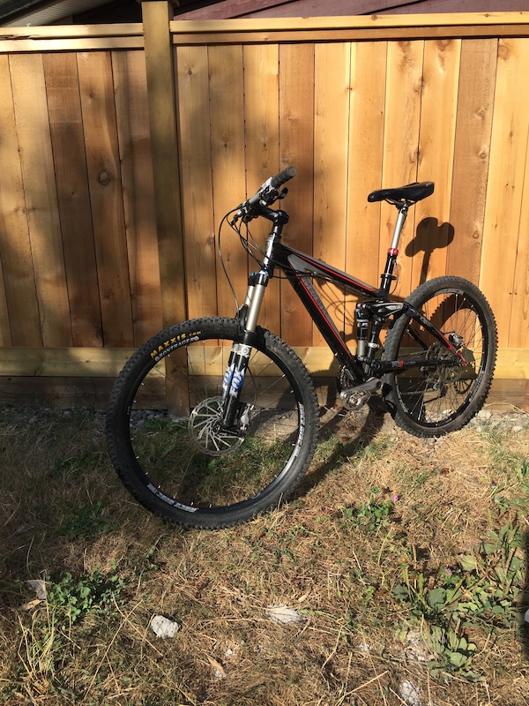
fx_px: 591
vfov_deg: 61.7
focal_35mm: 29
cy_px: 353
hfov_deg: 48.2
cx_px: 264
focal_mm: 4.15
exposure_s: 1/1236
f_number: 2.2
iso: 32
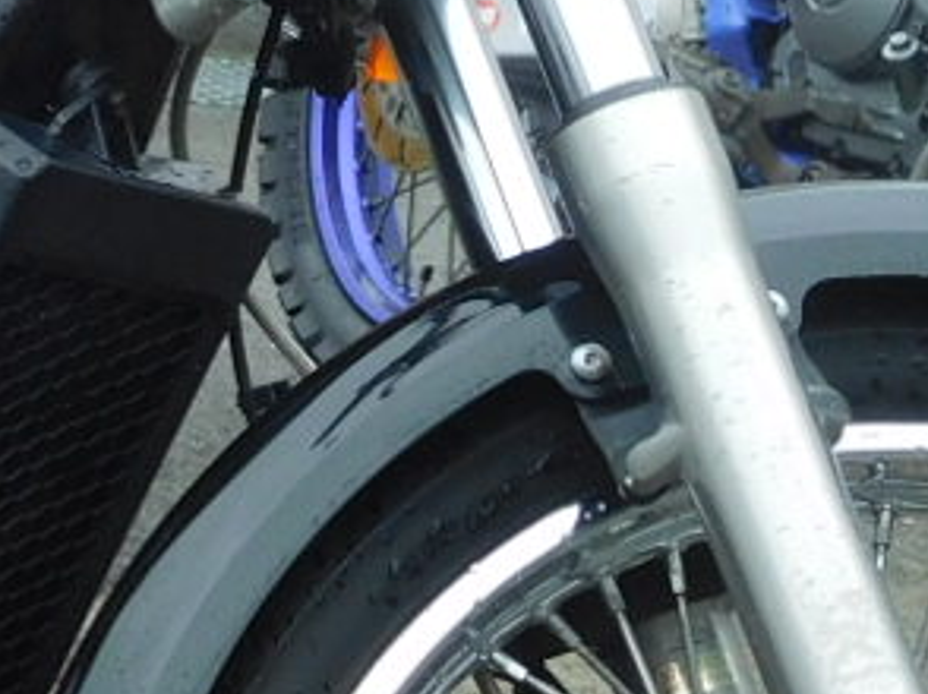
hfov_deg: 8.9
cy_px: 252
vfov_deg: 6.8
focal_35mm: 218
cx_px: -461
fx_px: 5839
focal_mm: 7.1
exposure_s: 1/125
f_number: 3.9
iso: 125
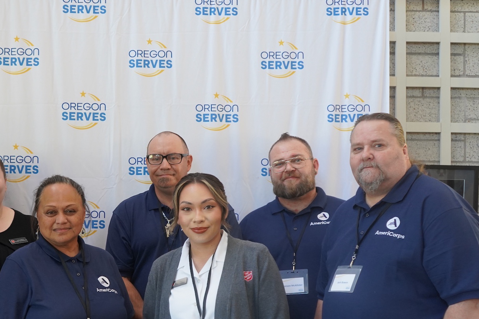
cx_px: 127
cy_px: 209
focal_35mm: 53
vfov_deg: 25.4
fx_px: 705
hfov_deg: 36.7
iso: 2000
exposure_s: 1/160
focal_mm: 32
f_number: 4
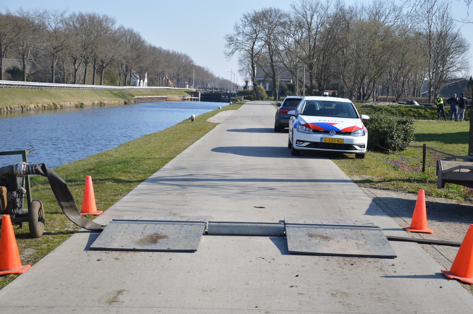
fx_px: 886
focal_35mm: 68
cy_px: 157
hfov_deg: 29.9
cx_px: 236
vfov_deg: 20.1
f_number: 4.8
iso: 100
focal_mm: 45
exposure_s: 1/400
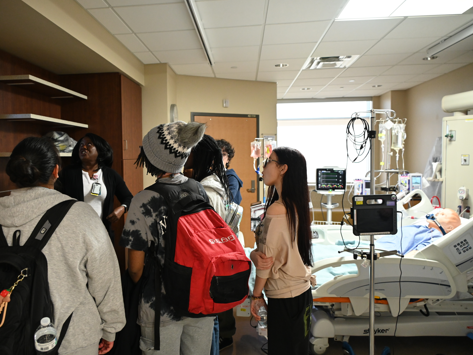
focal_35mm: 27
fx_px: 369
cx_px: 200
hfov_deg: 65.0
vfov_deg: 51.3
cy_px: 173
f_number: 4
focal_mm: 24
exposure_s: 1/80
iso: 3200
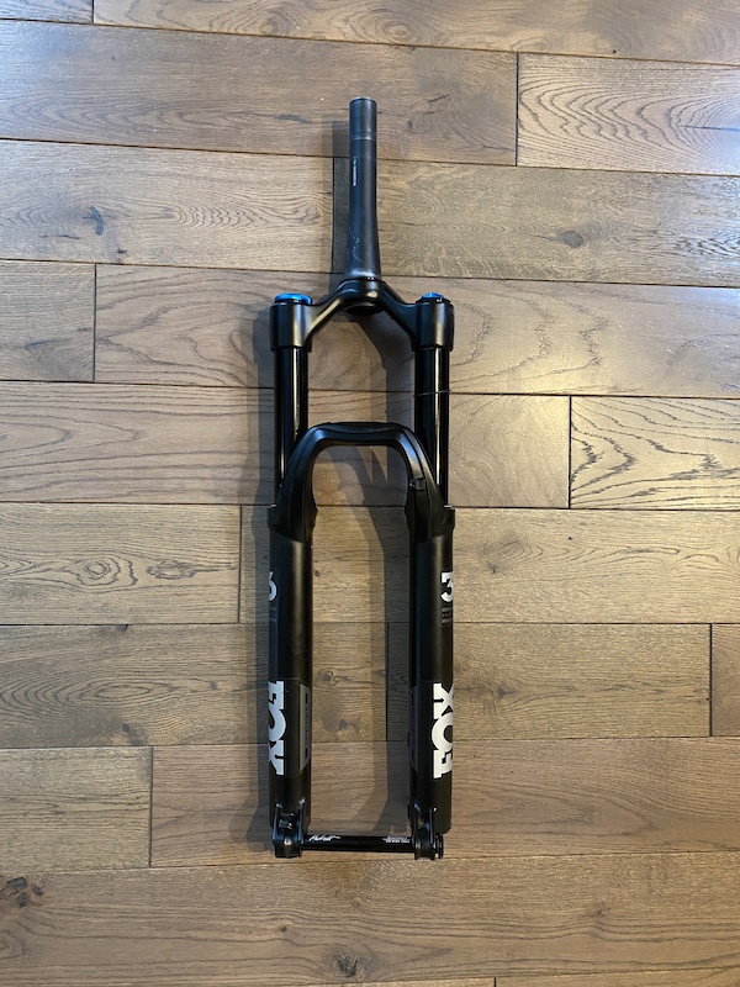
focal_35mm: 26
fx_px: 741
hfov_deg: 53.1
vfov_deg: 67.3
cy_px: 494
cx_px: 370
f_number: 1.8
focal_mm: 4.25
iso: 320
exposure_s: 1/40
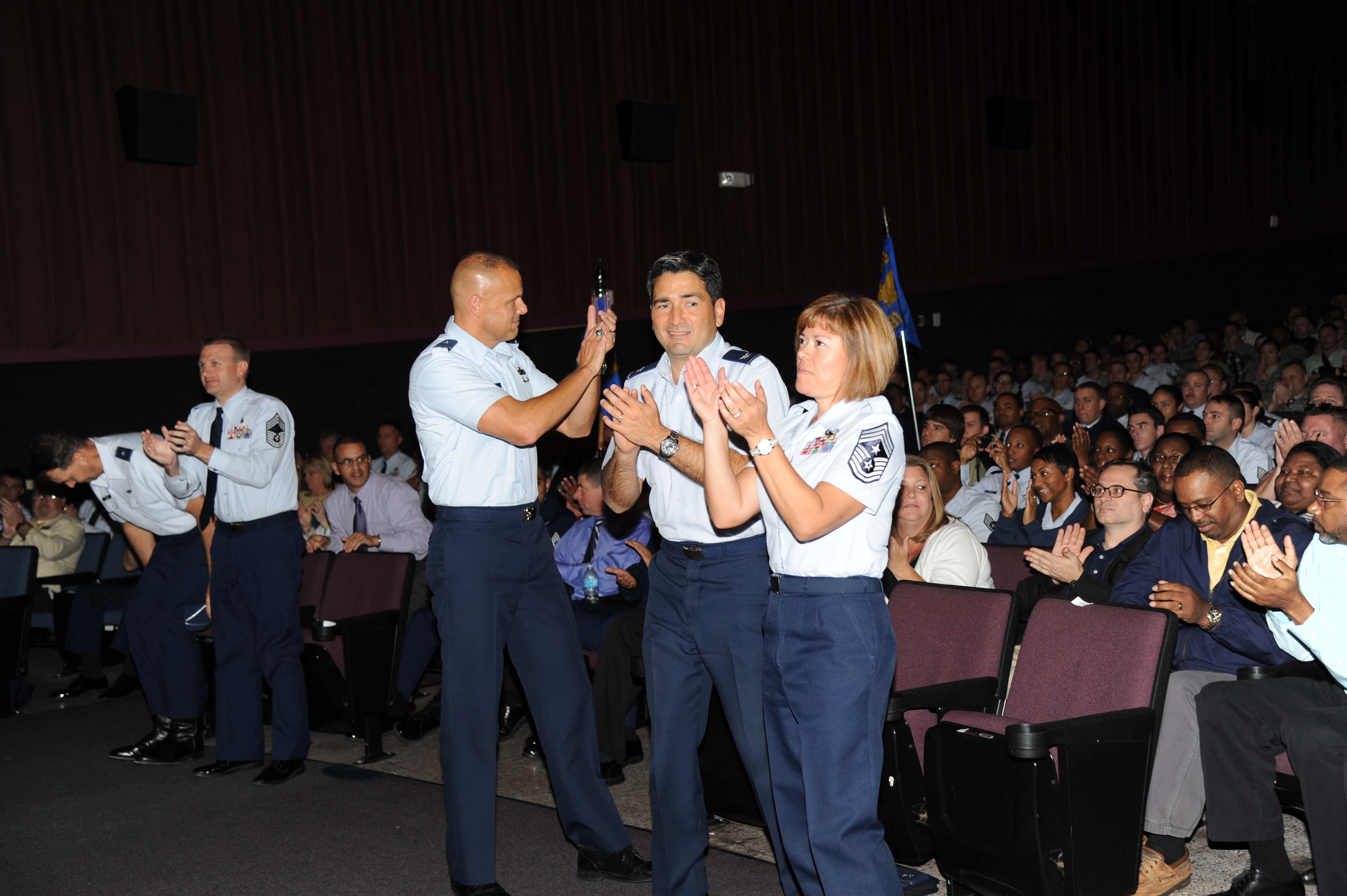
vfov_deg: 33.4
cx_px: 674
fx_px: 1496
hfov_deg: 48.5
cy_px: 448
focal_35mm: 40
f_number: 4
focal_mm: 40
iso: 500
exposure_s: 1/160
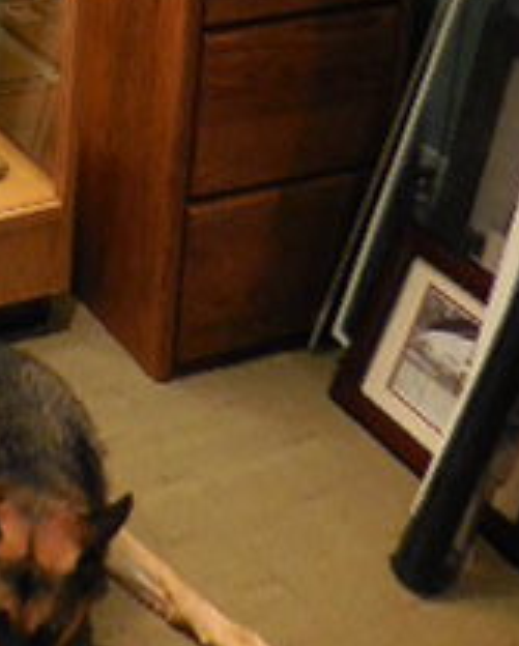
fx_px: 1437
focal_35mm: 75
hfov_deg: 18.6
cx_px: -214
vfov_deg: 21.4
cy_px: -320
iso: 500
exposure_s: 1/25
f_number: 3.3
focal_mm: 4.5
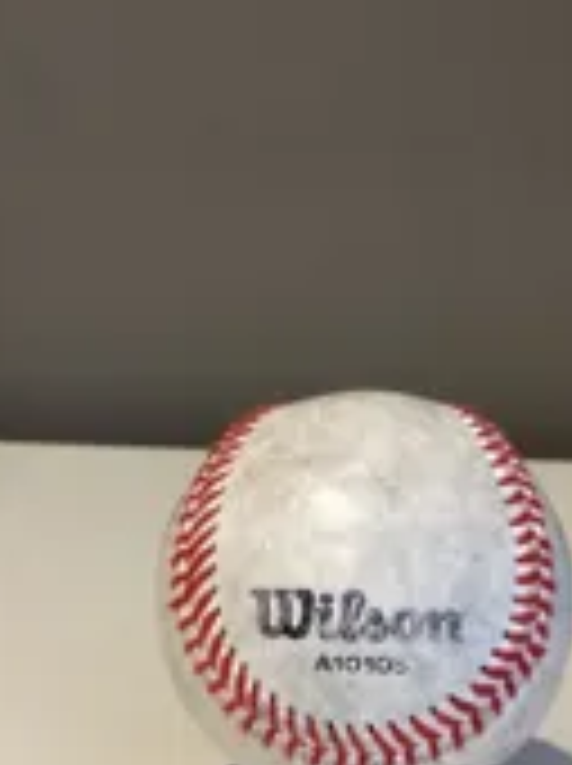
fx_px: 1612
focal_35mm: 73
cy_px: 603
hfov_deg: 20.1
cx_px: 356
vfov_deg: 26.3
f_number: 2.4
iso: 320
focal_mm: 3.3
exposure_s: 1/60
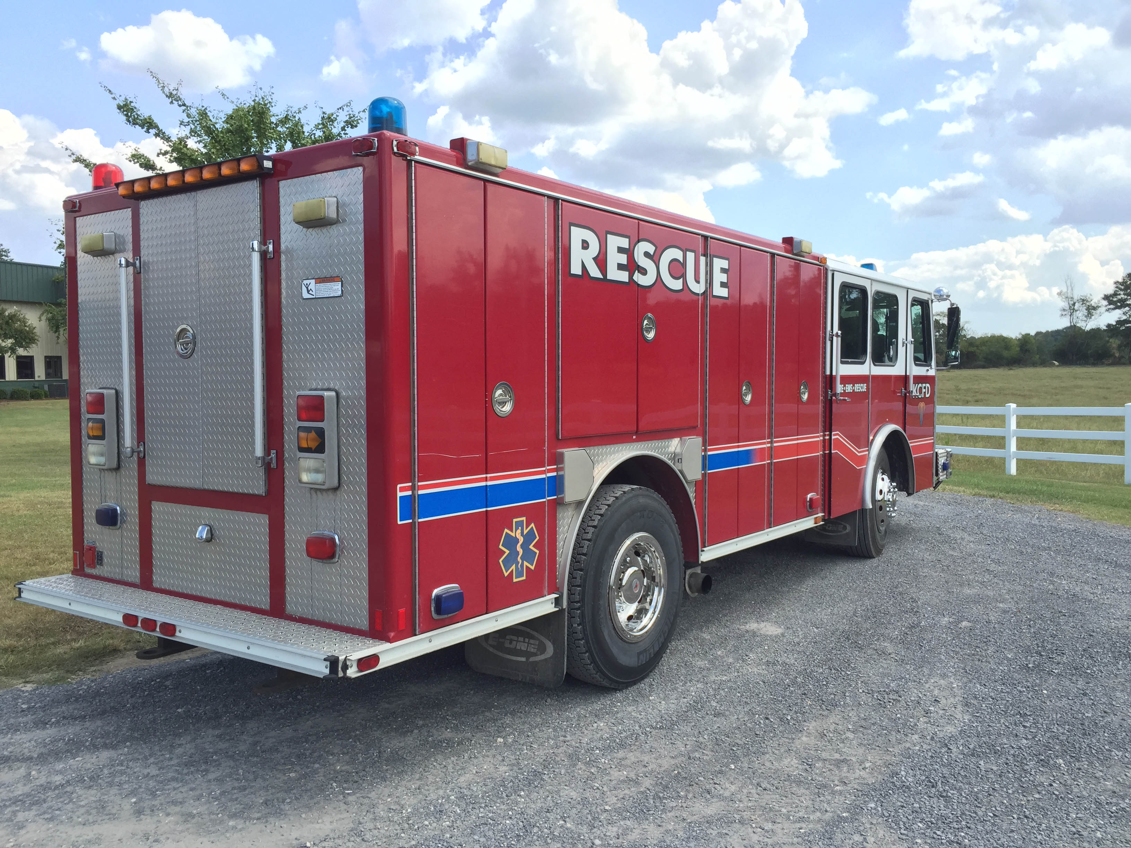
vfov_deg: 48.2
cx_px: 566
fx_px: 948
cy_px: 424
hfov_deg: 61.7
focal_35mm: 29
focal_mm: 4.15
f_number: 2.2
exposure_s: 1/807
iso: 32
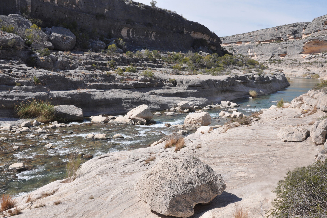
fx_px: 418
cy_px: 111
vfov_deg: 29.2
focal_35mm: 46
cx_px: 162
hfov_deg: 42.7
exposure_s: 1/500
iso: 400
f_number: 11
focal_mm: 30
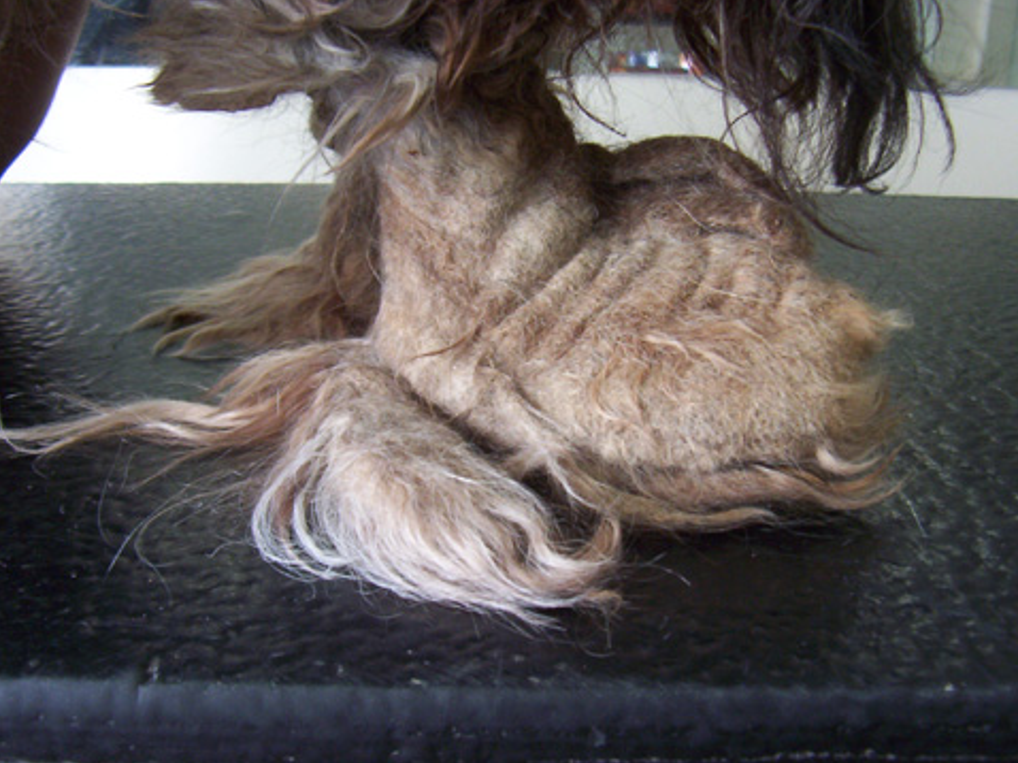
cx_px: 518
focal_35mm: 37
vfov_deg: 38.6
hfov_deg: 50.2
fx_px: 1088
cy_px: 377
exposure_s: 1/54.2
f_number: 2.76
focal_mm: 5.54
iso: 100
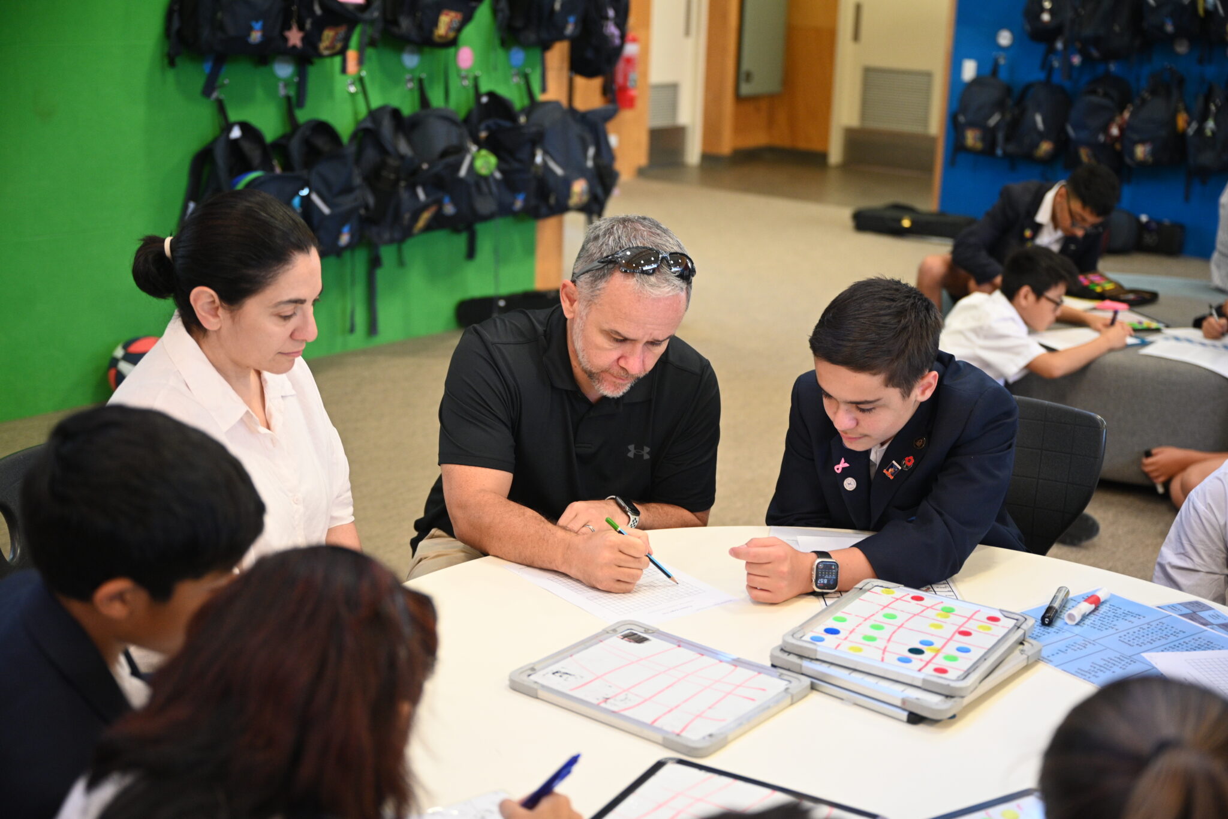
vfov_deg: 28.6
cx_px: 614
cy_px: 410
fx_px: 1603
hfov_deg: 41.9
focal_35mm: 47
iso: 1400
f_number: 2.8
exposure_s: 1/125
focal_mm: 47
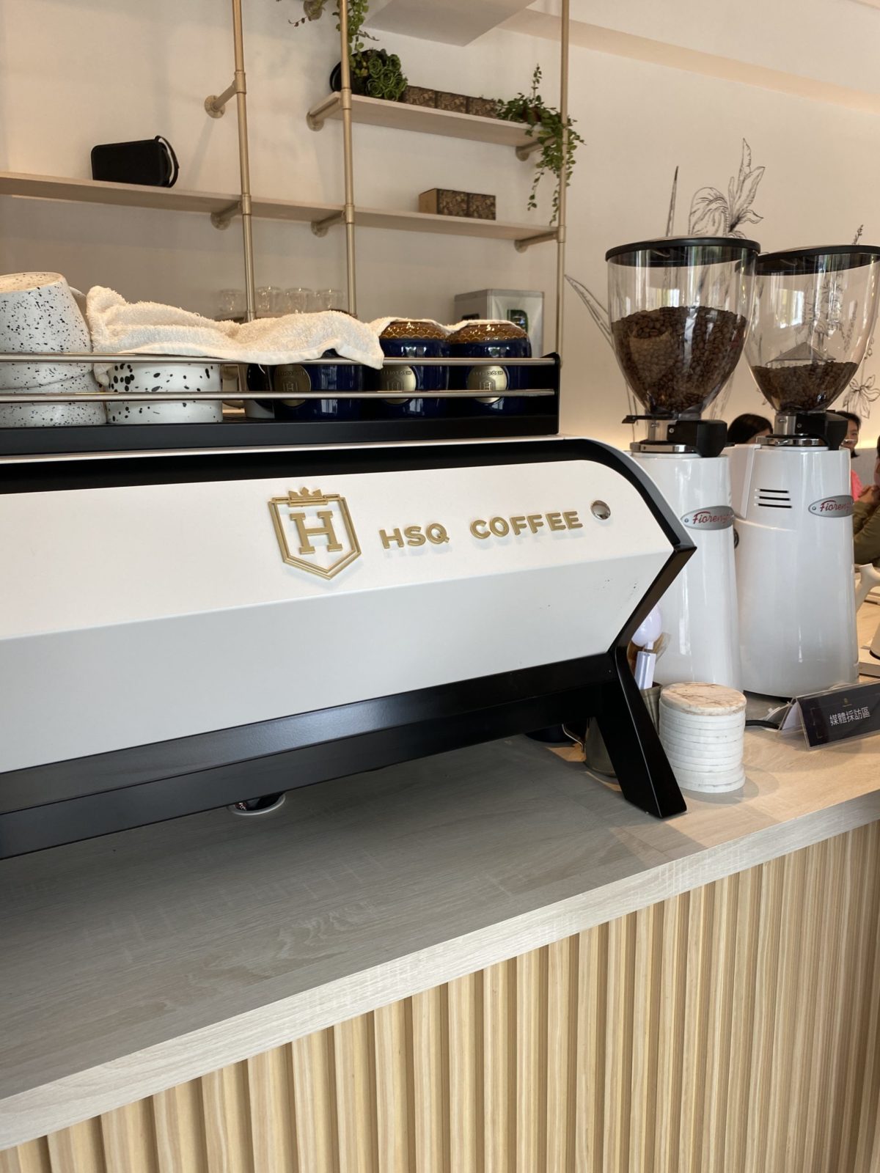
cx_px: 440
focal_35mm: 26
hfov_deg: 53.1
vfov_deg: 67.3
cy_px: 586
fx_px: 881
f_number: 1.8
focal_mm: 4.25
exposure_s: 1/120
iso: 64
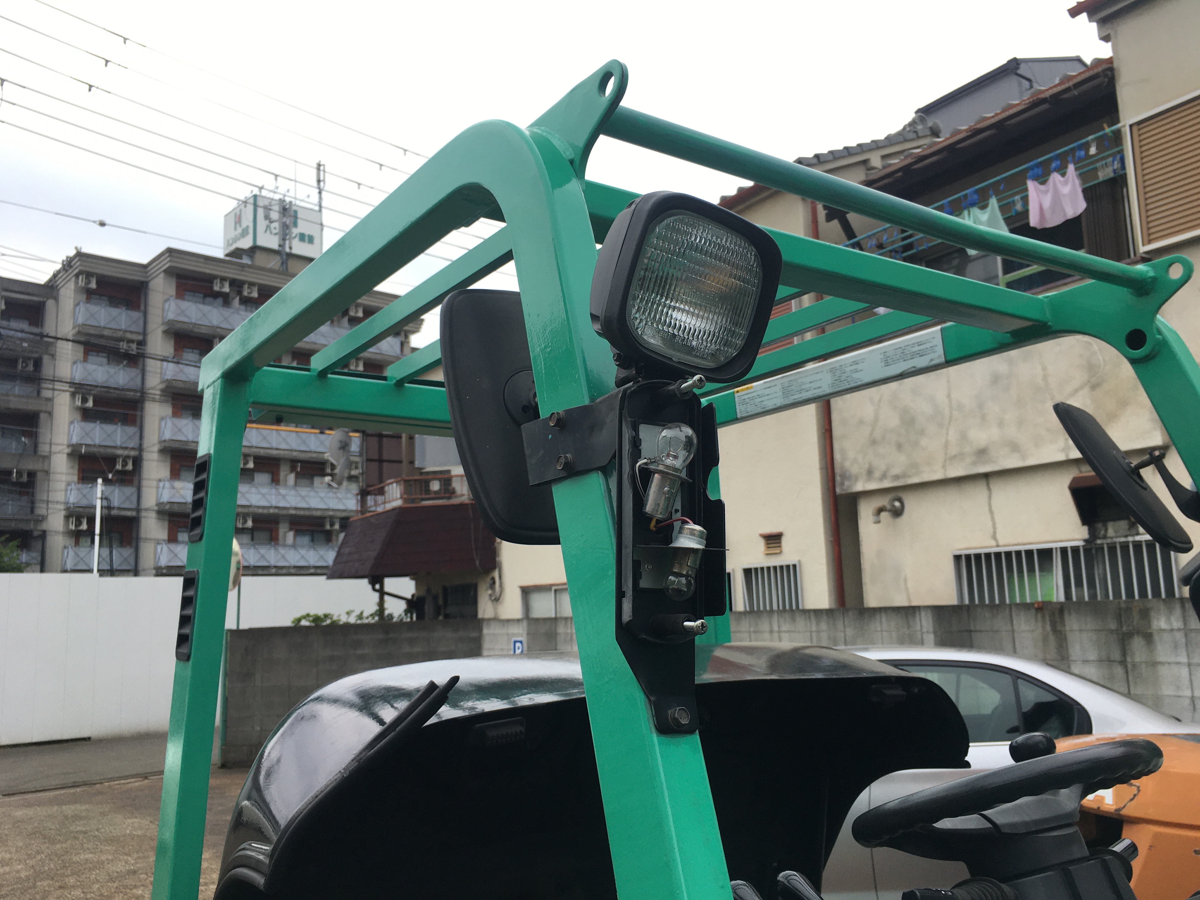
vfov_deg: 48.2
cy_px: 450
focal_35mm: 29
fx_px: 1005
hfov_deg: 61.7
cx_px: 600
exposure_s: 1/1068
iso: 25
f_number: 2.2
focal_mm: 4.15
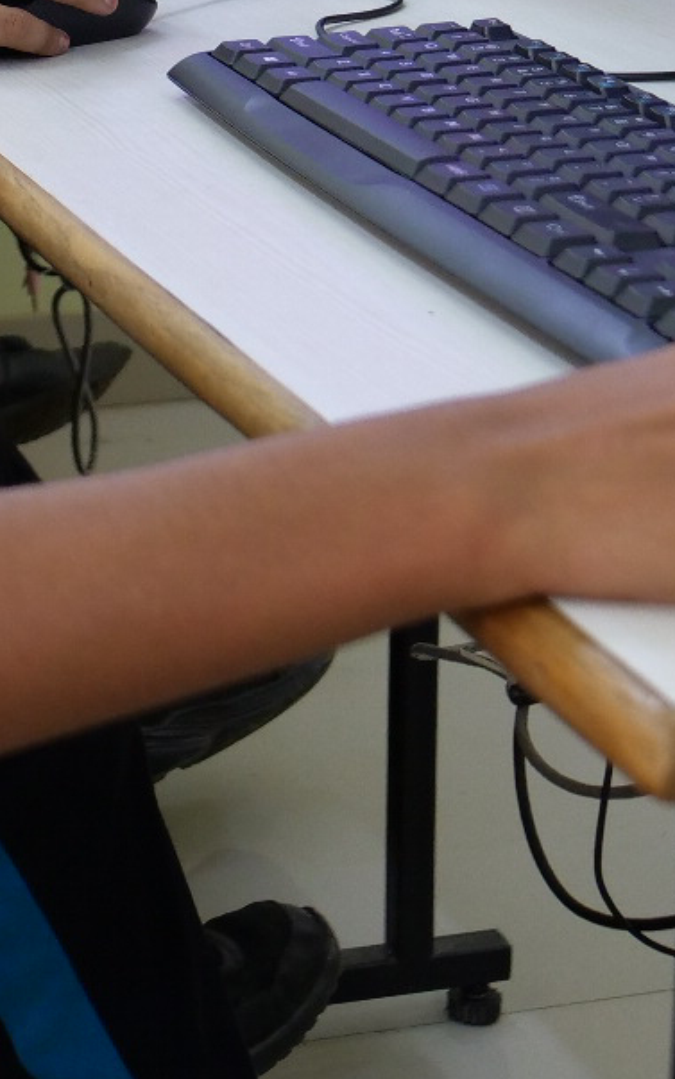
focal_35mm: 108
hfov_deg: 11.9
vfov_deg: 18.7
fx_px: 3178
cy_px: -20
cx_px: -145
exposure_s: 1/60
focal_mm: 16
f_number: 3.1
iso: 640
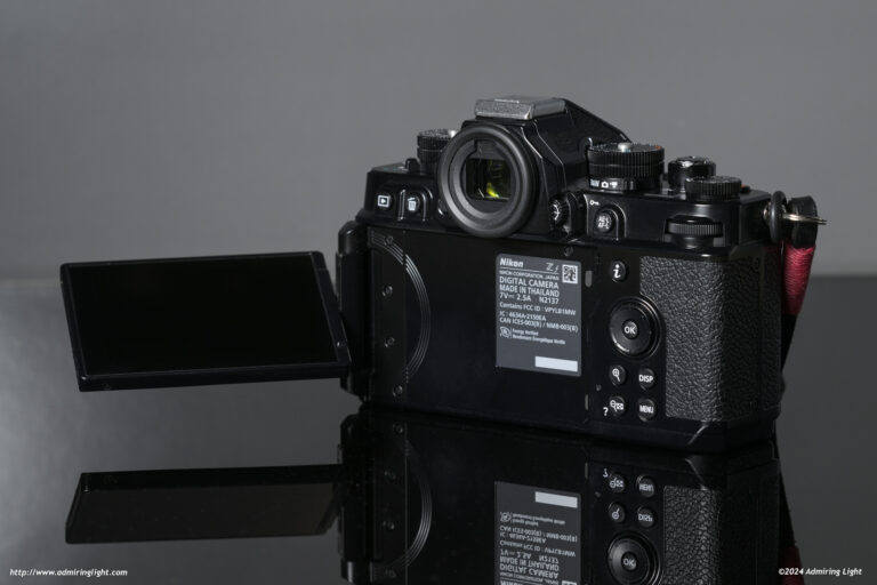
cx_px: 438
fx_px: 3532
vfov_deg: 9.5
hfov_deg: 14.2
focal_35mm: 145
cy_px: 292
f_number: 11
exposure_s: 1/125
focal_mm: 145
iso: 200
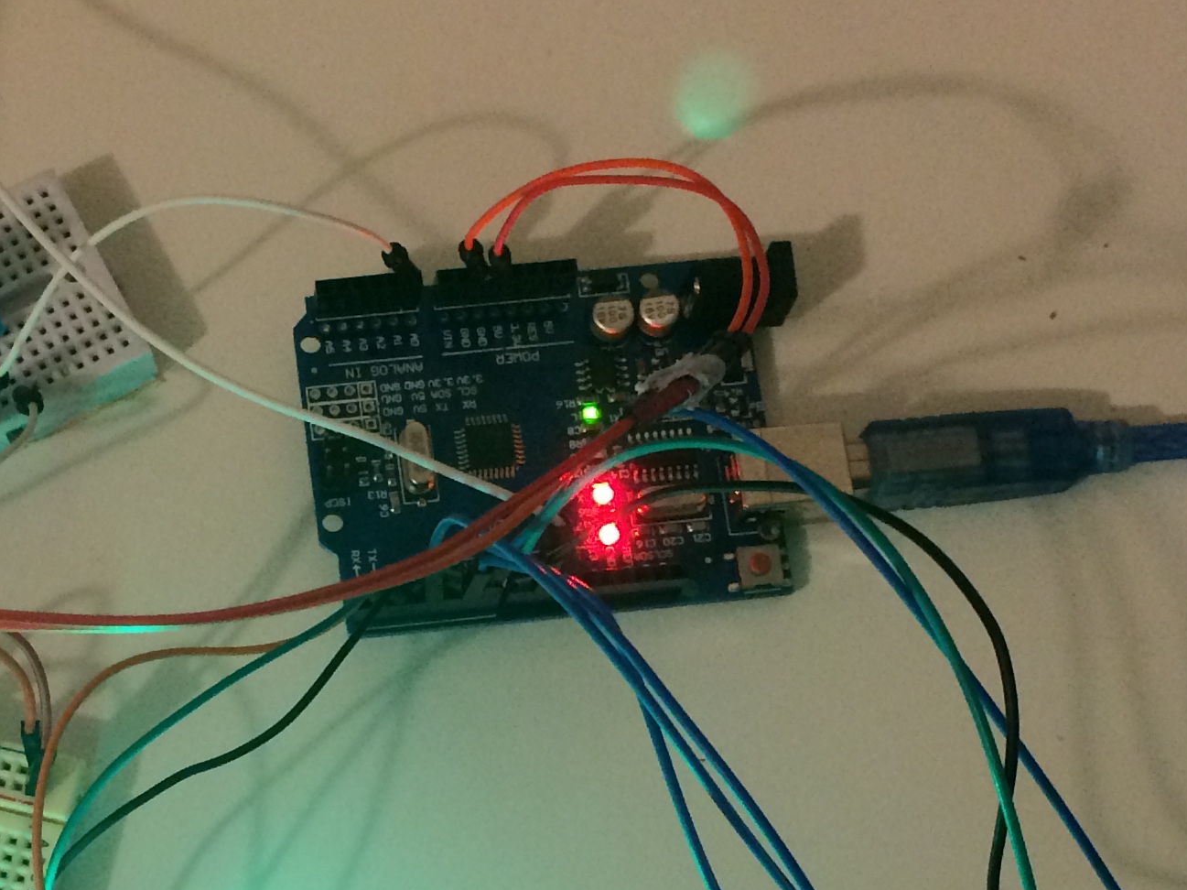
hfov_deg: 26.5
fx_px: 2503
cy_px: 768
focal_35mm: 73
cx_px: 351
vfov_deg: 19.8
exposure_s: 1/33
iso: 250
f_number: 2.2
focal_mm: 4.15
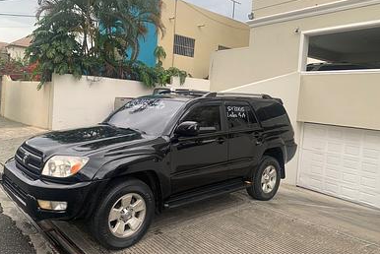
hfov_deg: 65.4
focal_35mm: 28
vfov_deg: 46.4
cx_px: 186
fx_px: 296
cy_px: 112
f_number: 1.8
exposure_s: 1/362
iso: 25
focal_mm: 4.25
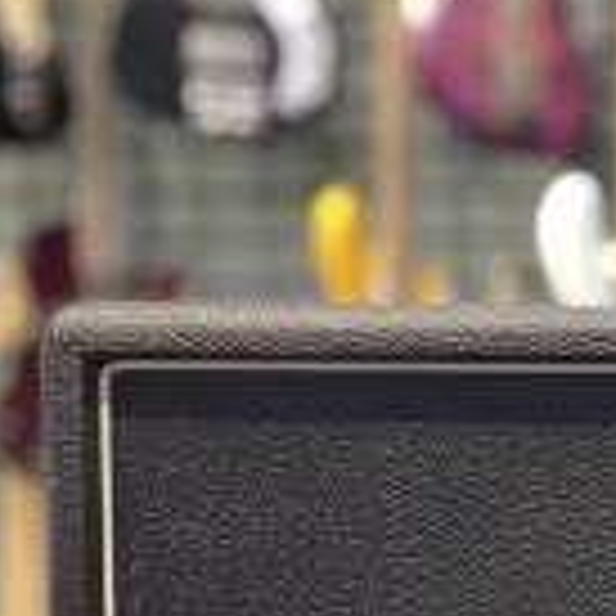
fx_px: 1752
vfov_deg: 19.6
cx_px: 1016
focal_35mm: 87
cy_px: 558
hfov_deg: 17.3
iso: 125
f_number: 1.6
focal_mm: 4.2
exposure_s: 1/60
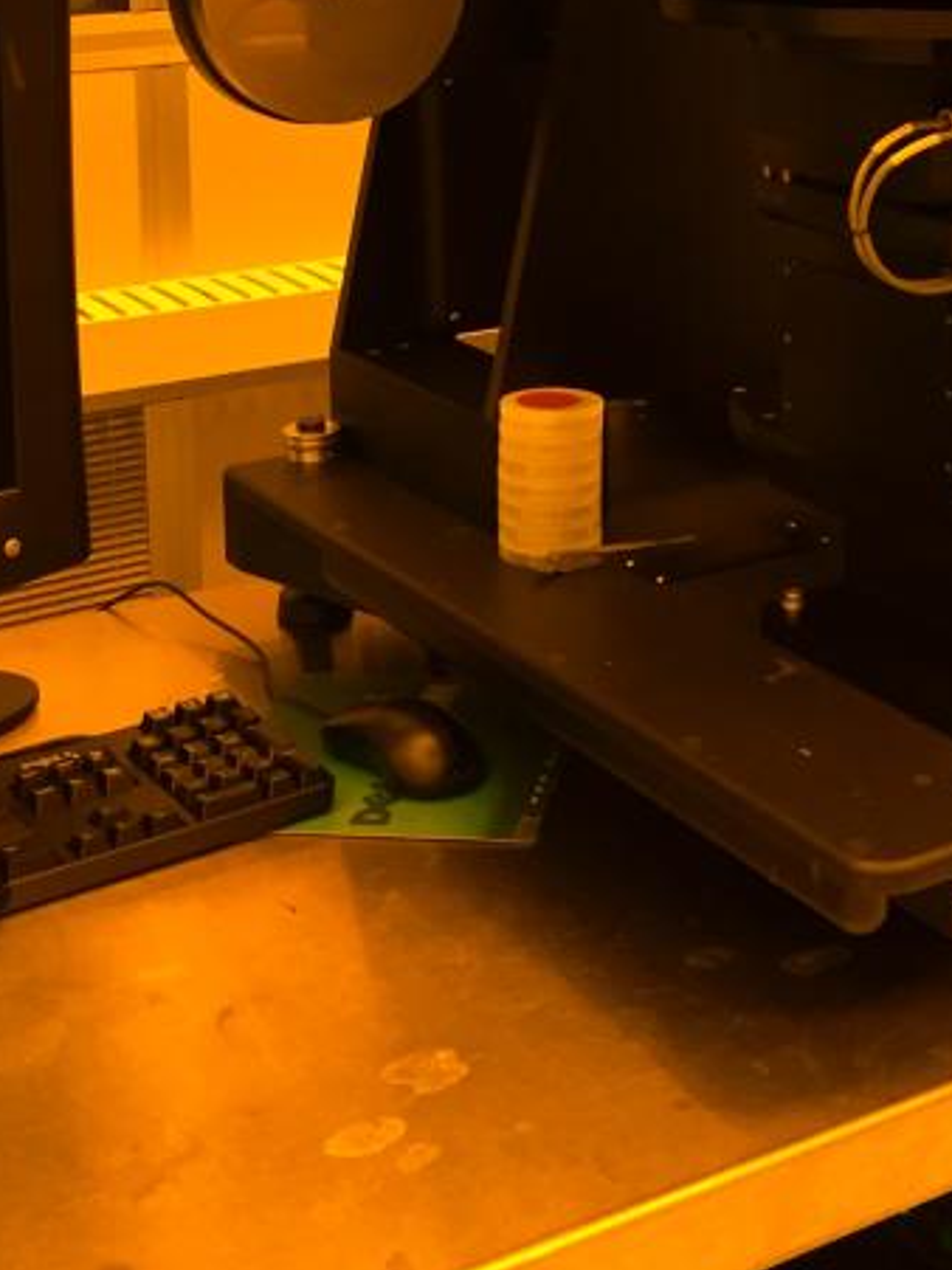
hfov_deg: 23.1
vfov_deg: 29.1
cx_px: 699
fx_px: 2311
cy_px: 58
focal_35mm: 63
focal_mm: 4.15
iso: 125
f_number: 2.2
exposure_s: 1/33
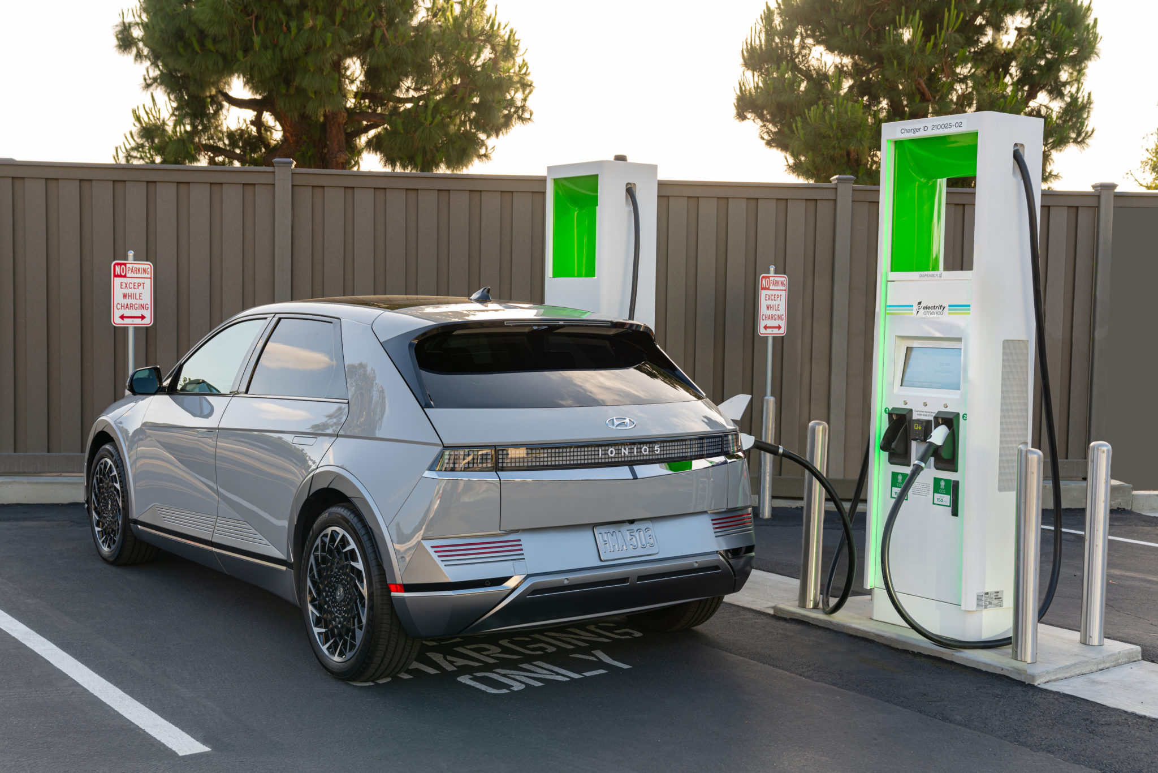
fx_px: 1287
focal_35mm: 40
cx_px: 579
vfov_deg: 33.4
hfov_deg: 48.5
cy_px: 386
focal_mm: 40
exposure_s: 1/125
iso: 100
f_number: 5
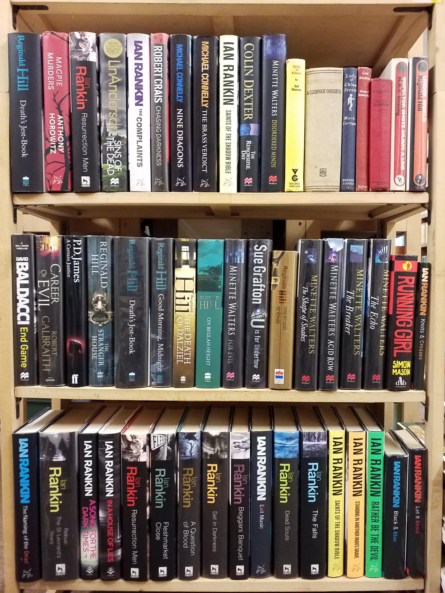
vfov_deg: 65.3
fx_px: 463
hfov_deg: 51.4
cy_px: 296
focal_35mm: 27
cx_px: 222
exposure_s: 1/20
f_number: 1.9
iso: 320
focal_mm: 3.6
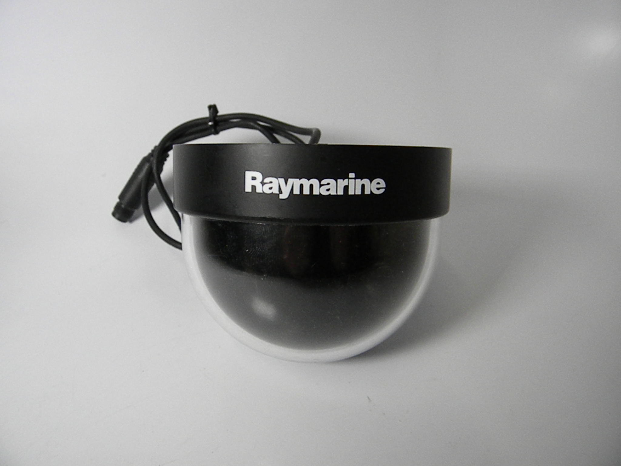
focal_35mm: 28
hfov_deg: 63.4
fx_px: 502
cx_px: 310
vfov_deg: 49.7
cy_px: 233
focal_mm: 5
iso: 720
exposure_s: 1/510
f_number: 3.5
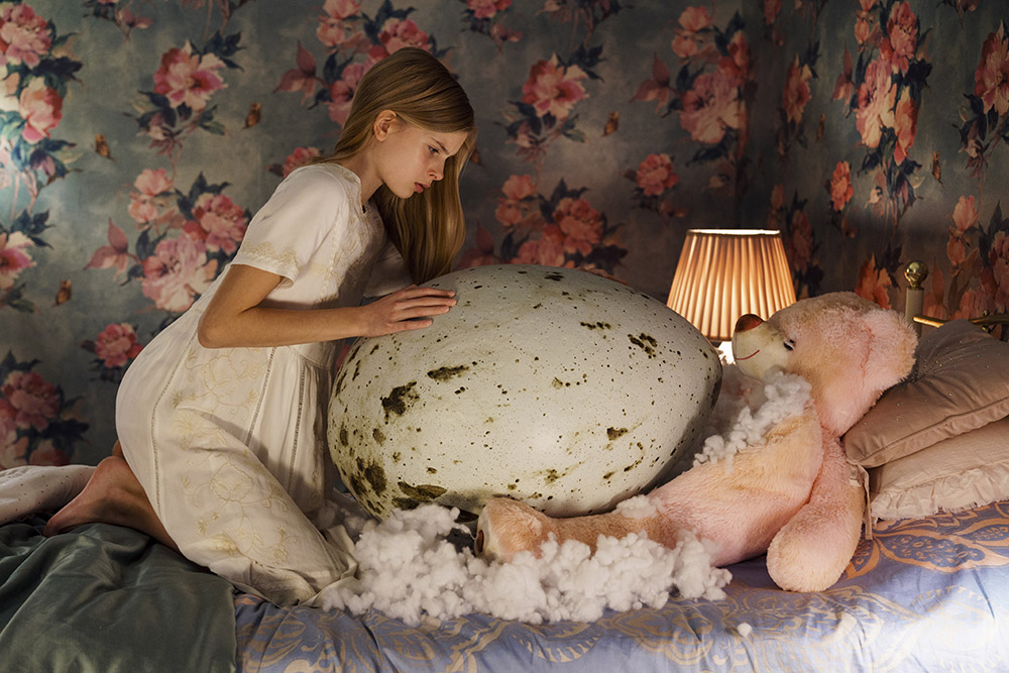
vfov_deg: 27.0
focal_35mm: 50
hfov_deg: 39.6
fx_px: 1401
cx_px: 504
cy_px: 336
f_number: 3.2
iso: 2500
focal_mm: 50
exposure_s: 1/80
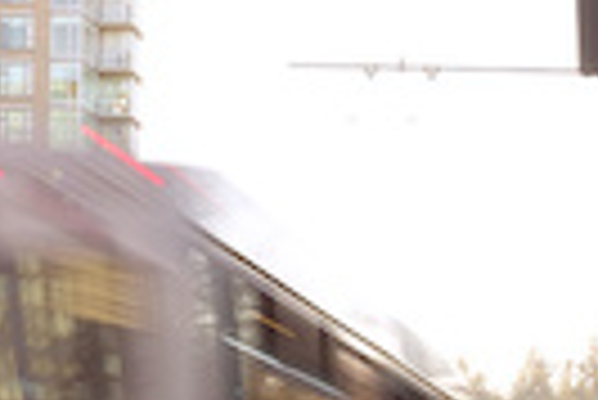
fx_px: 2178
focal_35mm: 131
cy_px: 299
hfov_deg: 15.6
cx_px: 315
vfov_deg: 10.5
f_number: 18
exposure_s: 1/6
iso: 100
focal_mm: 17
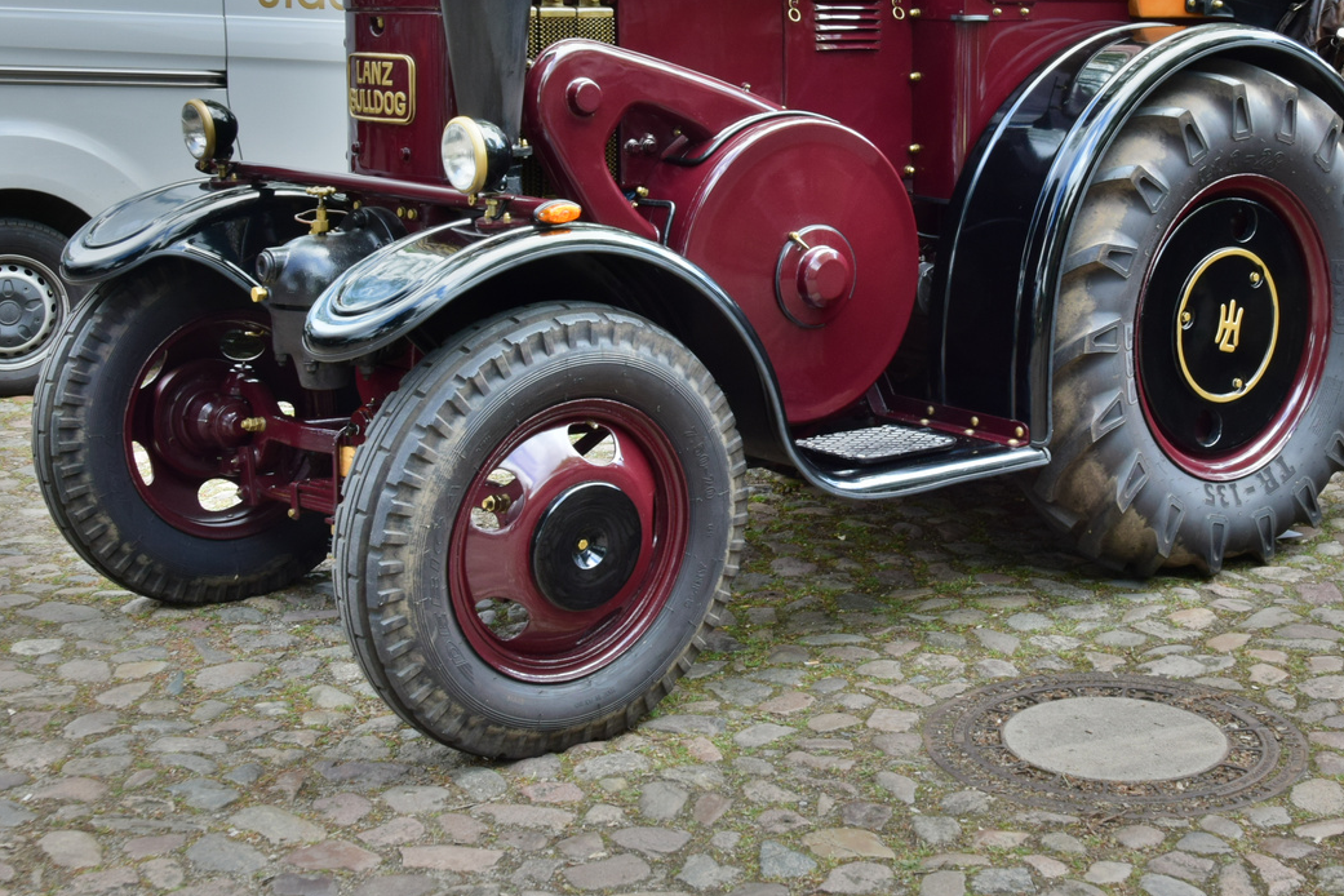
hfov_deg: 35.4
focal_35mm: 56
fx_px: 2091
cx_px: 868
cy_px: 204
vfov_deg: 23.9
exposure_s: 1/50
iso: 400
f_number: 13
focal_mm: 24
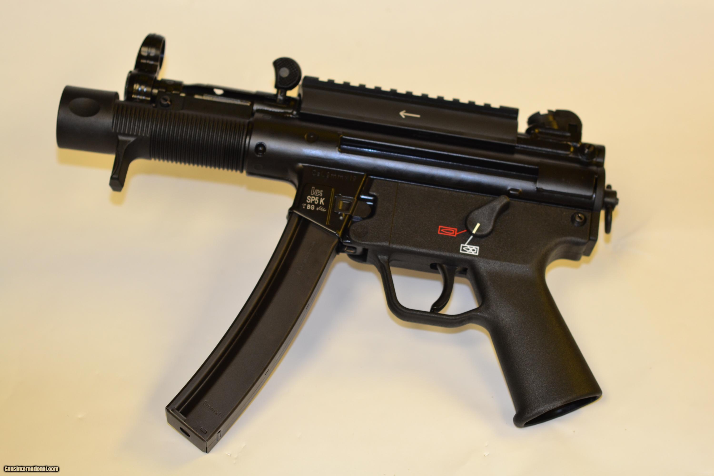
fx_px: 1487
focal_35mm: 75
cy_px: 238
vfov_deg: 18.2
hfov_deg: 27.0
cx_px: 357
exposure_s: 1/60
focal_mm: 50
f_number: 3.2
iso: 400
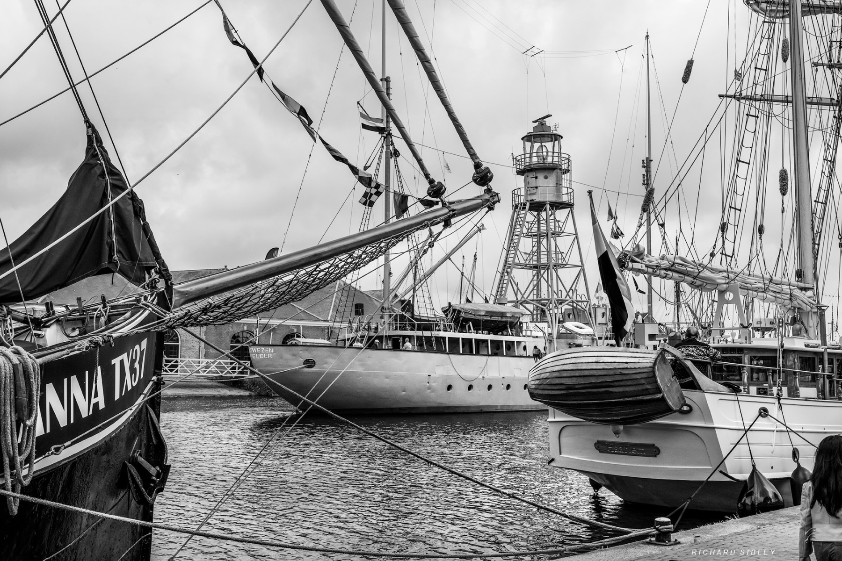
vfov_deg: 31.9
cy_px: 280
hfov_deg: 46.4
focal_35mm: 42
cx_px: 421
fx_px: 982
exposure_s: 1/640
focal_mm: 42
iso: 400
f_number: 13
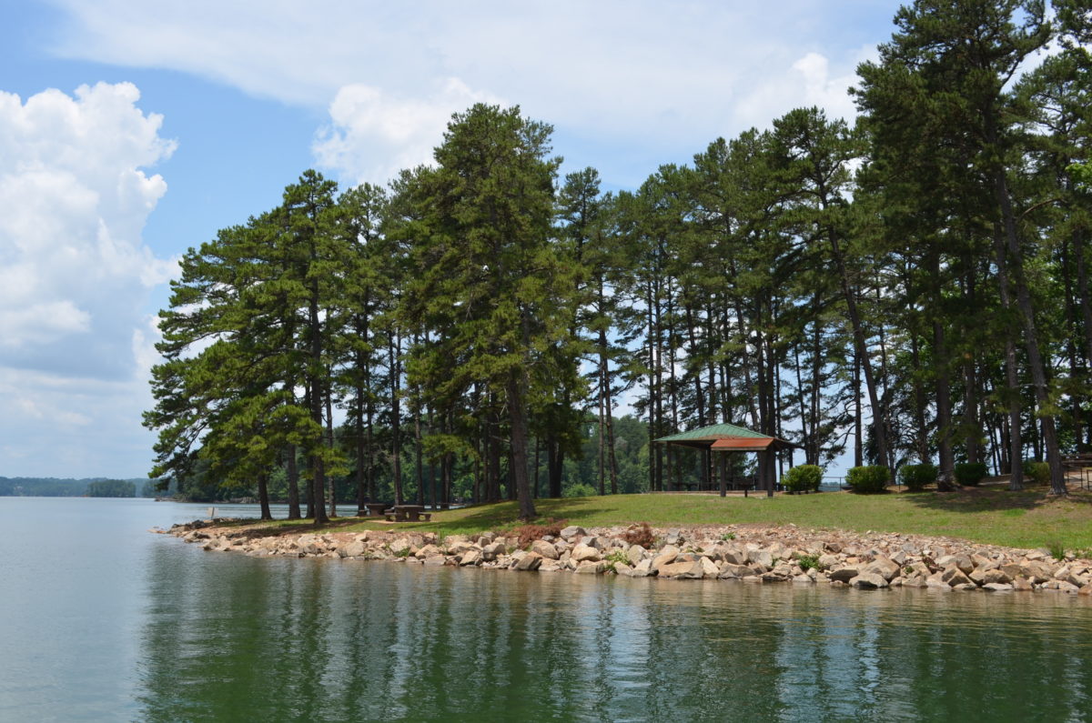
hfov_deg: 49.6
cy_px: 362
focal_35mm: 39
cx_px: 546
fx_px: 1181
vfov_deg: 34.1
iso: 100
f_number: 8
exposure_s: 1/250
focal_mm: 26
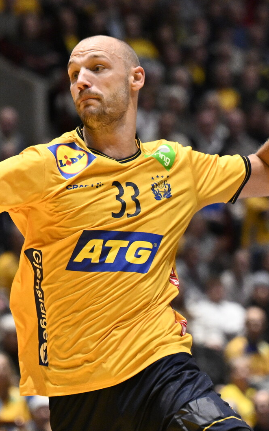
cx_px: 71
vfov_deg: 11.8
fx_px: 2077
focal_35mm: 177
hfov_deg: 7.4
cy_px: 214
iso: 3200
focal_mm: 115
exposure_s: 1/1250
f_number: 2.8
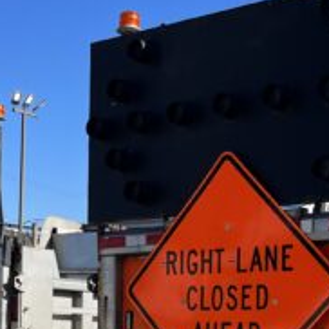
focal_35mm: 97
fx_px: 1043
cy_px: 412
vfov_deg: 17.0
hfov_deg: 17.9
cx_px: 137
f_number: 1.6
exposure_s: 1/3413
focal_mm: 5.1
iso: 50
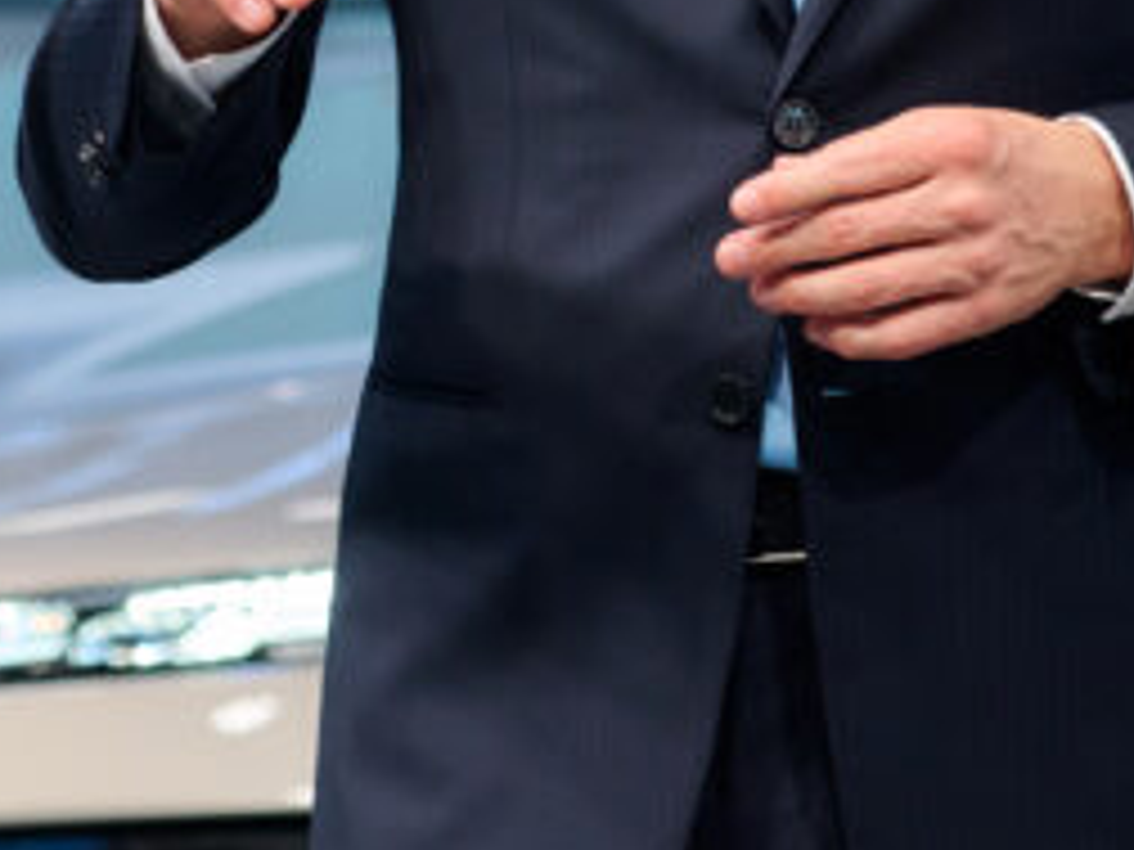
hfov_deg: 4.6
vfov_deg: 3.5
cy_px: 61
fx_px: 14087
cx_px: 216
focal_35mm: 430
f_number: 2.8
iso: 500
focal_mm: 110
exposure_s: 1/200
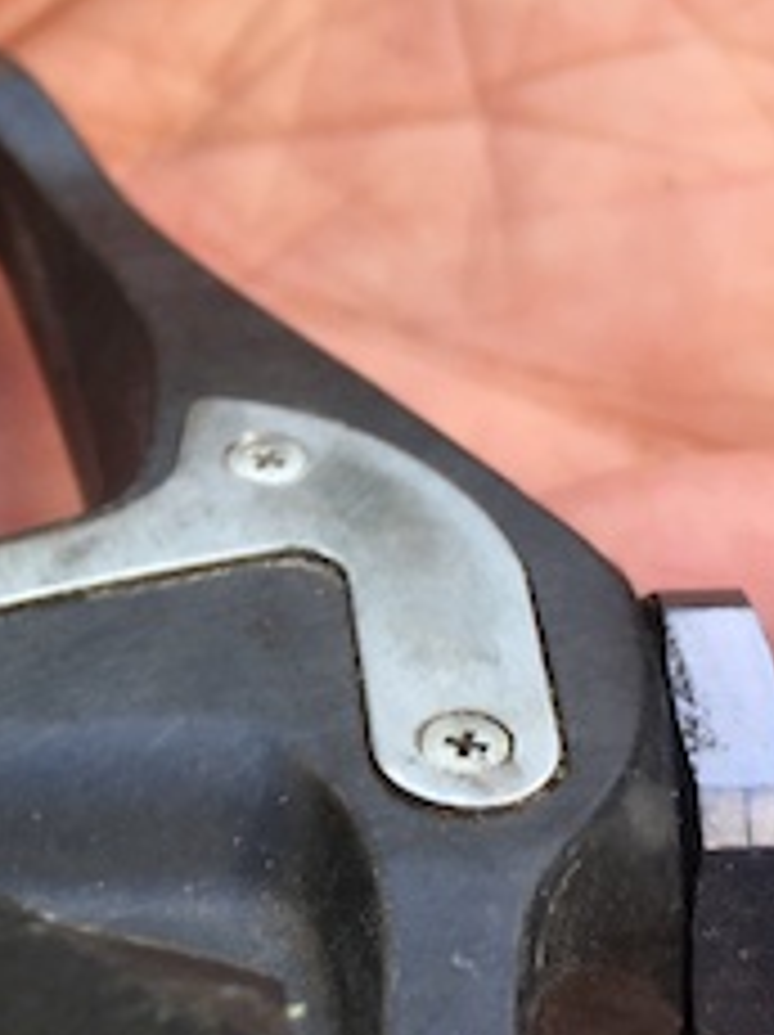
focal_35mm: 101
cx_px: -288
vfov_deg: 19.4
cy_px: 418
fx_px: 3017
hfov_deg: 13.9
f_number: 2.2
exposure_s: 1/60
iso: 32
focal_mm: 4.15
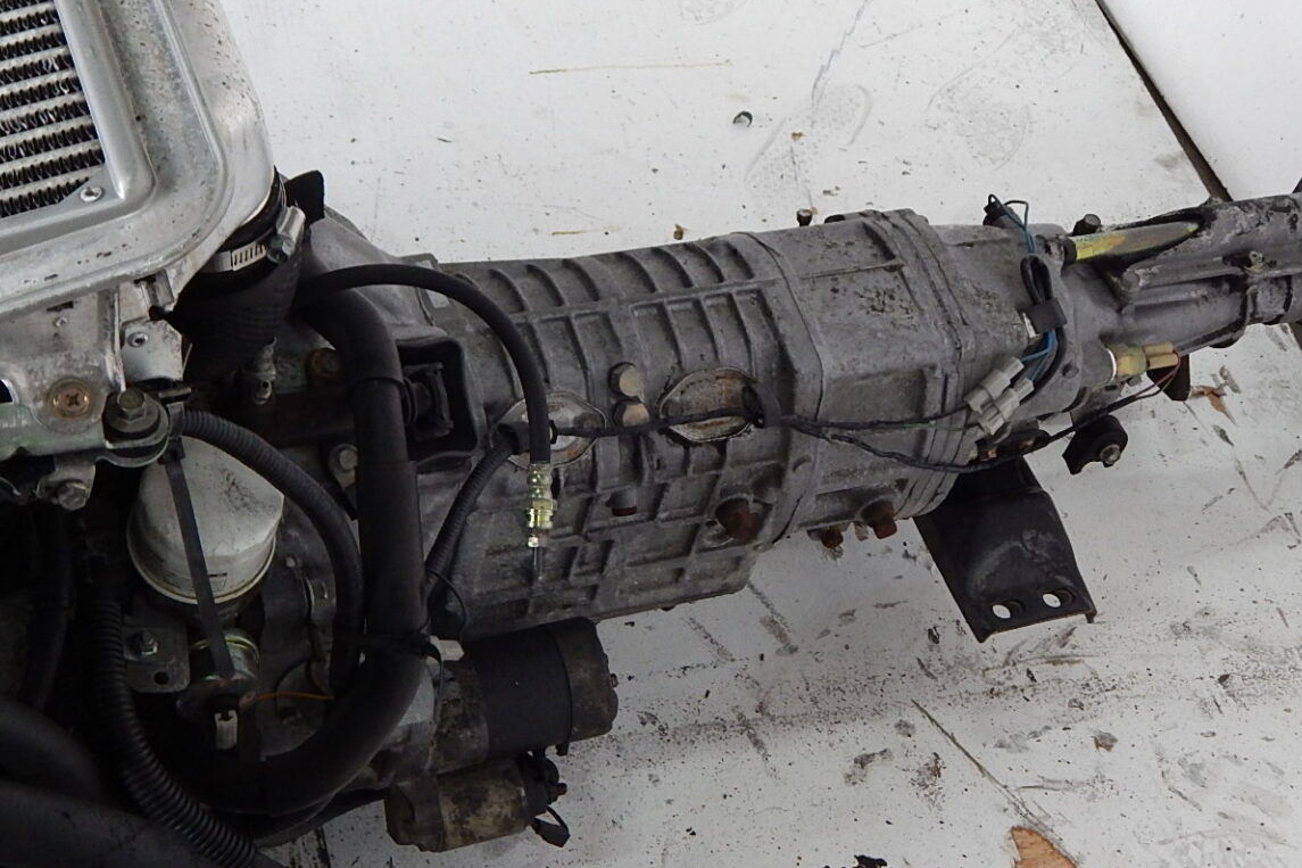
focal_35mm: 60
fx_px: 2170
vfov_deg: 22.6
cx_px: 691
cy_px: 461
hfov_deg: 33.4
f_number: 3.6
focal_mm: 7.7
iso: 400
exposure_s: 1/25
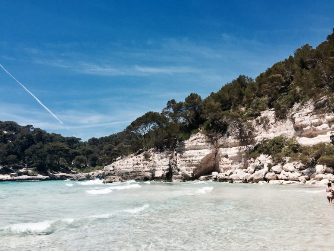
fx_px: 280
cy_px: 126
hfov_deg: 61.6
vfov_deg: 48.3
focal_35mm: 29
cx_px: 167
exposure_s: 1/2198
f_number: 2.2
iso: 32
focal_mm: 4.15
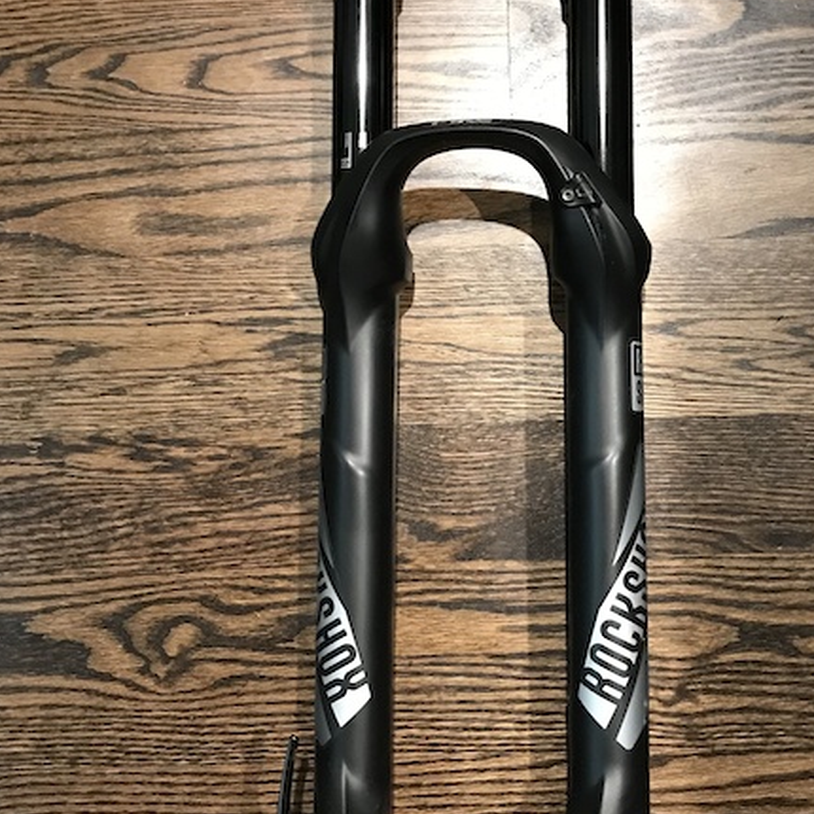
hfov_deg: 36.5
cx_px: 528
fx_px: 1224
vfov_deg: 36.4
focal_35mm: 46
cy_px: 273
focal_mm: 3.99
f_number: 1.8
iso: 100
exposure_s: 1/9
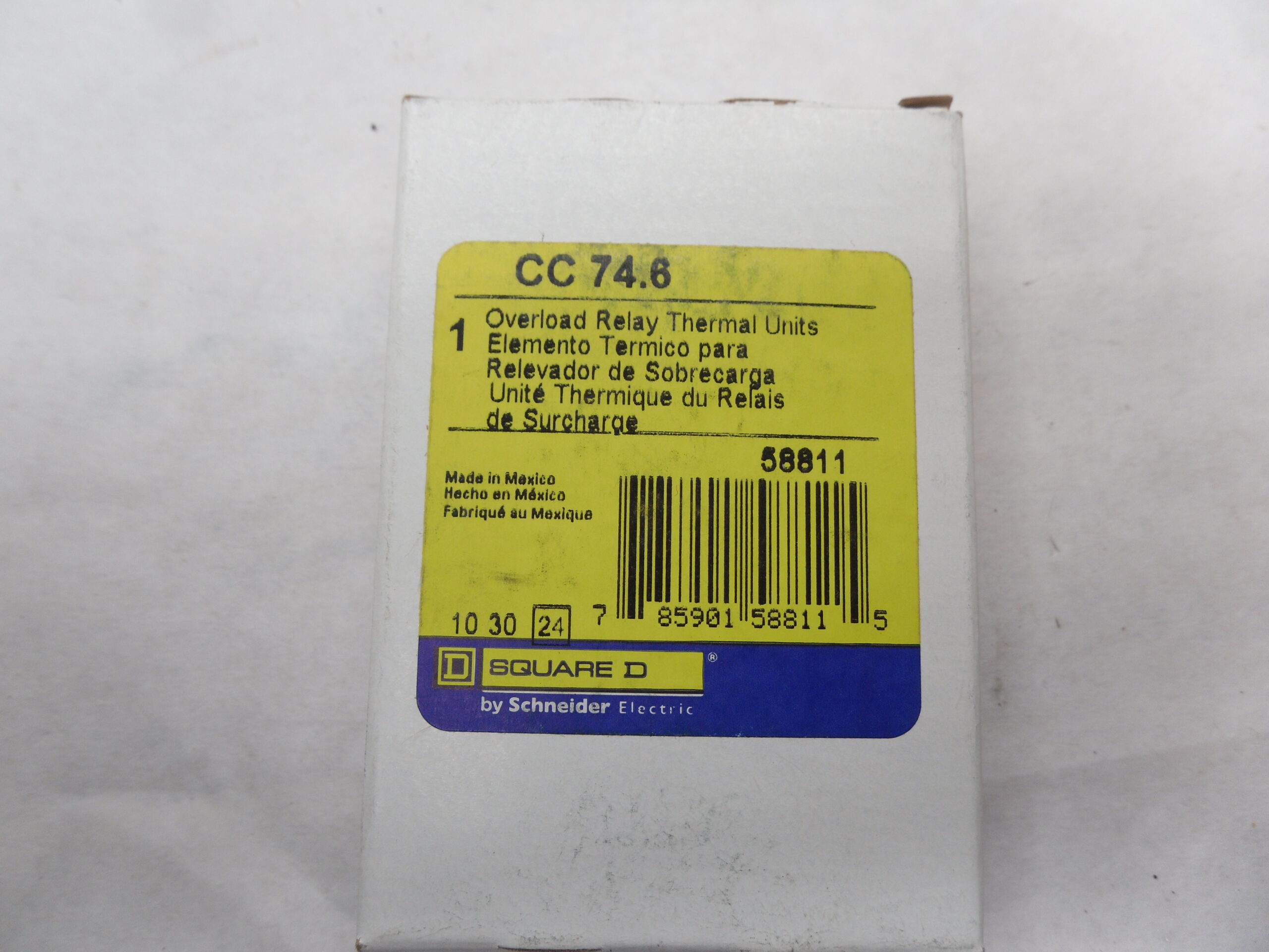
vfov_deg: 40.7
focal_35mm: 35
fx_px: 1283
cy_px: 476
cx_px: 634
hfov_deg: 52.6
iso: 100
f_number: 3.5
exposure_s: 1/76
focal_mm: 6.3
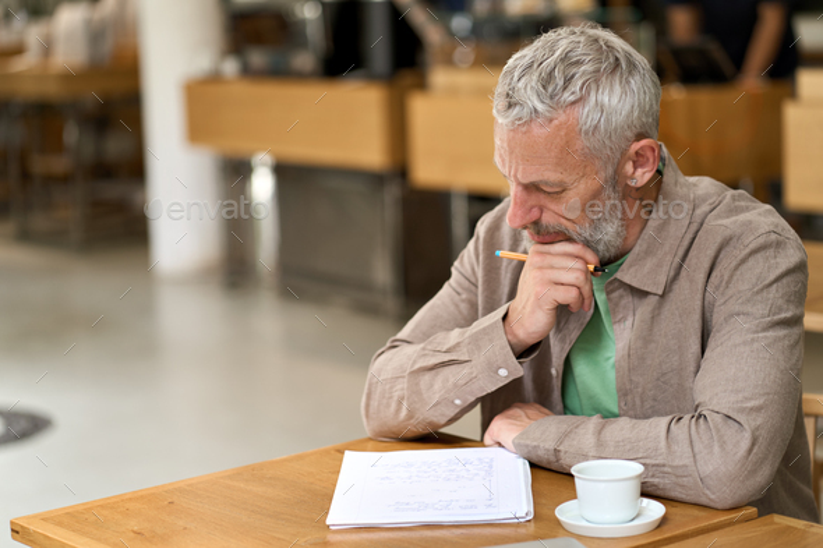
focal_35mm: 85
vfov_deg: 16.1
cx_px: 412
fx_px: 1943
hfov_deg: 23.9
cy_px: 274
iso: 100
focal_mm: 85
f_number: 2.5
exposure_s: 1/125
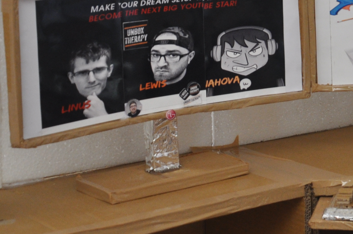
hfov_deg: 16.3
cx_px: 443
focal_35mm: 120
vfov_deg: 11.2
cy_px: -41
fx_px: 1175
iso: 640
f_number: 5.6
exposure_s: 1/30
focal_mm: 26
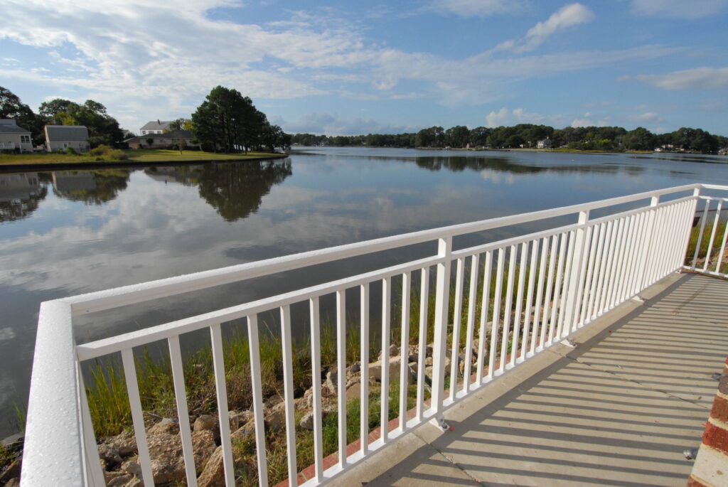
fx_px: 364
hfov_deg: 89.9
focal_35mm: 18
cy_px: 244
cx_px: 364
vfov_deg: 67.5
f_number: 14
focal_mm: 12
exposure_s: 1/750
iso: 640
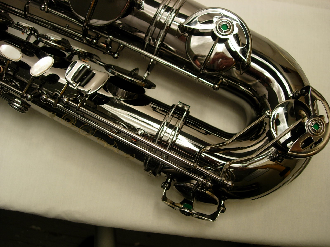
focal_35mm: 38
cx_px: 165
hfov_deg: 49.0
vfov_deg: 37.7
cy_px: 124
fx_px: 362
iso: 64
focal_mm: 7.8
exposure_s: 1/25.3
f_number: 2.8
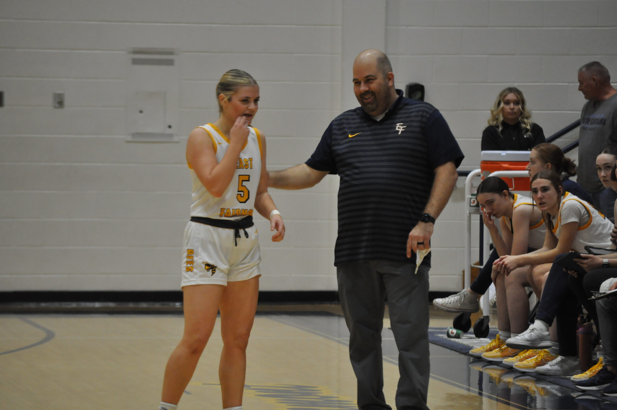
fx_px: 4493
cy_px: 205
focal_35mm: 262
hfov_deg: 7.9
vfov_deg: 5.2
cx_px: 308
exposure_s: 1/100
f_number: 5.3
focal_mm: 175
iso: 1600
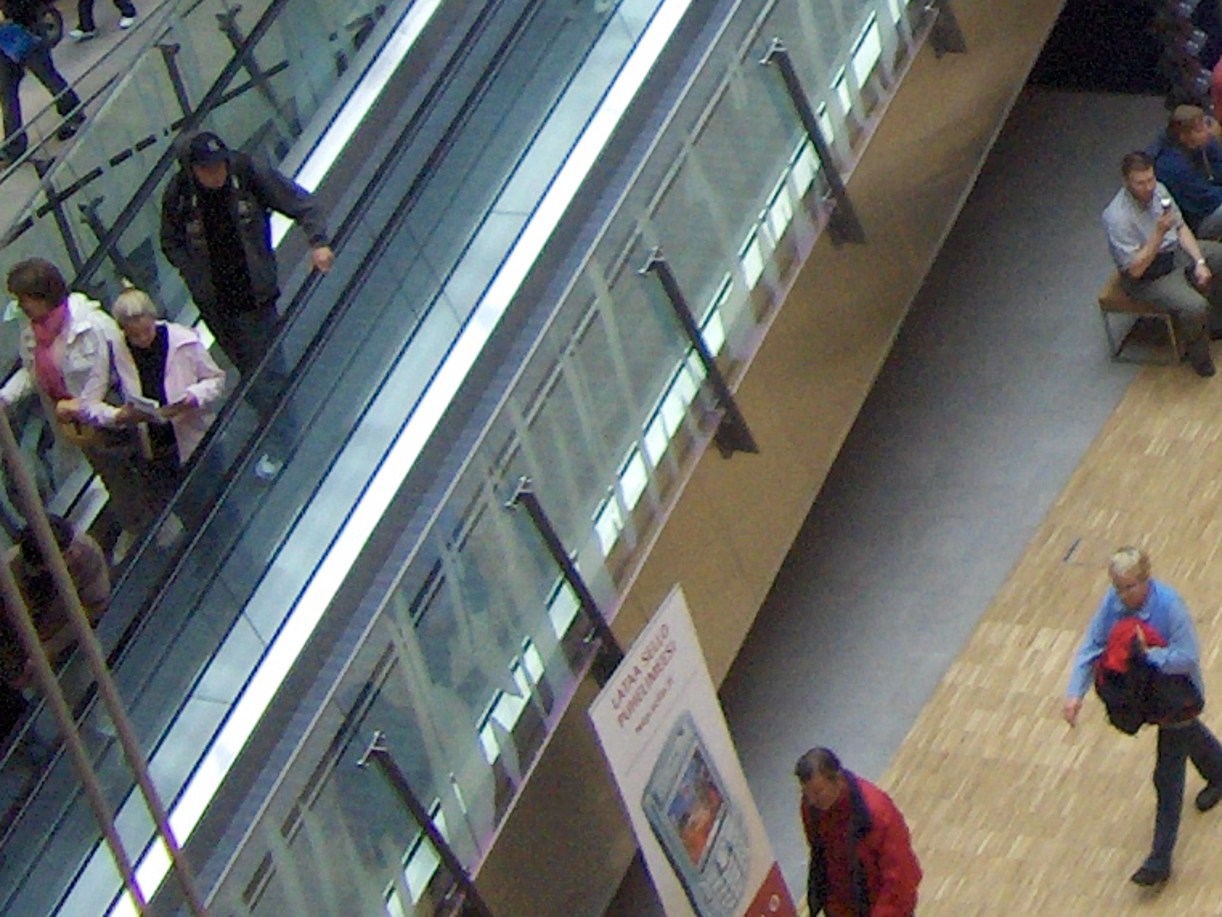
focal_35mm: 106
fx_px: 3743
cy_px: -342
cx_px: 1456
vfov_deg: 13.4
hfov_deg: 17.7
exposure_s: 1/144
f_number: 2.6
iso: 192
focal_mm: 5.8
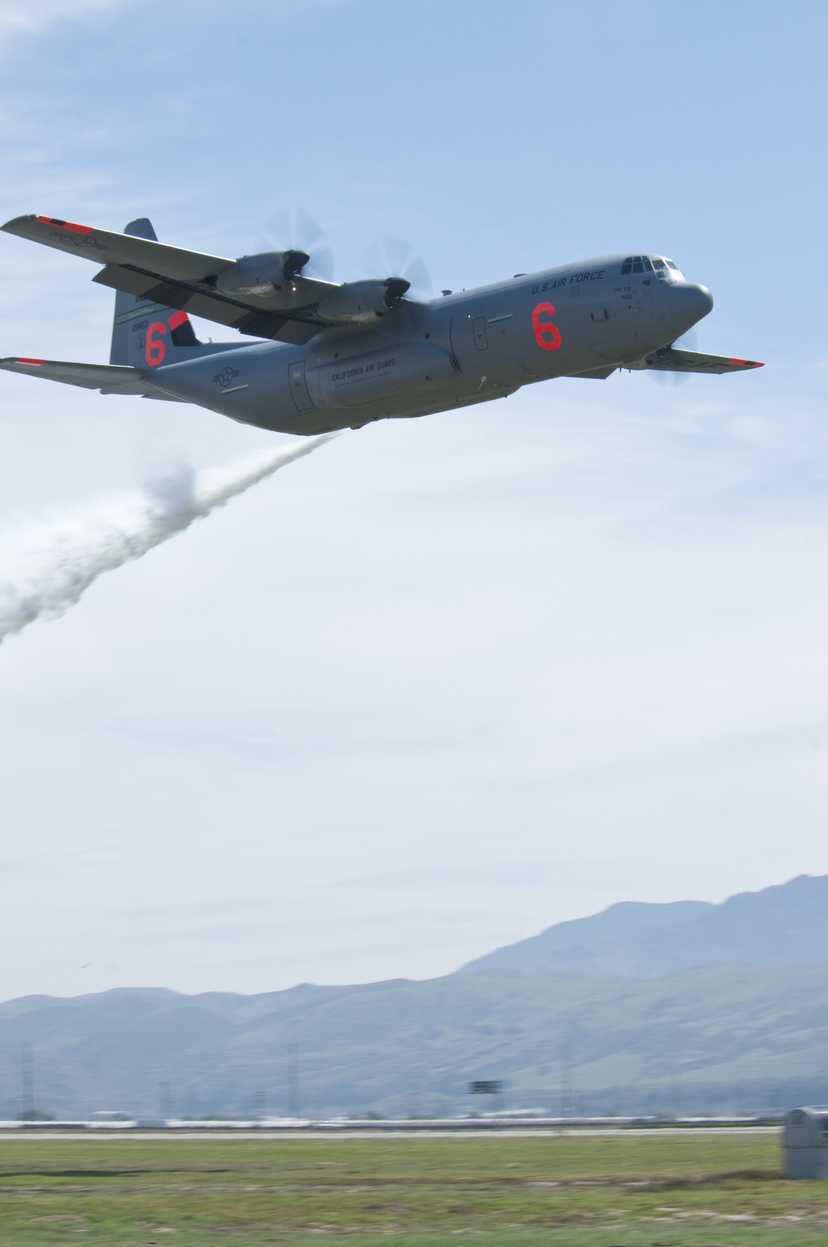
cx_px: 417
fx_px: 4186
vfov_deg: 16.9
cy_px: 620
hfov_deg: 11.3
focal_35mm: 121
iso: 200
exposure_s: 1/125
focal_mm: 80
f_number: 16
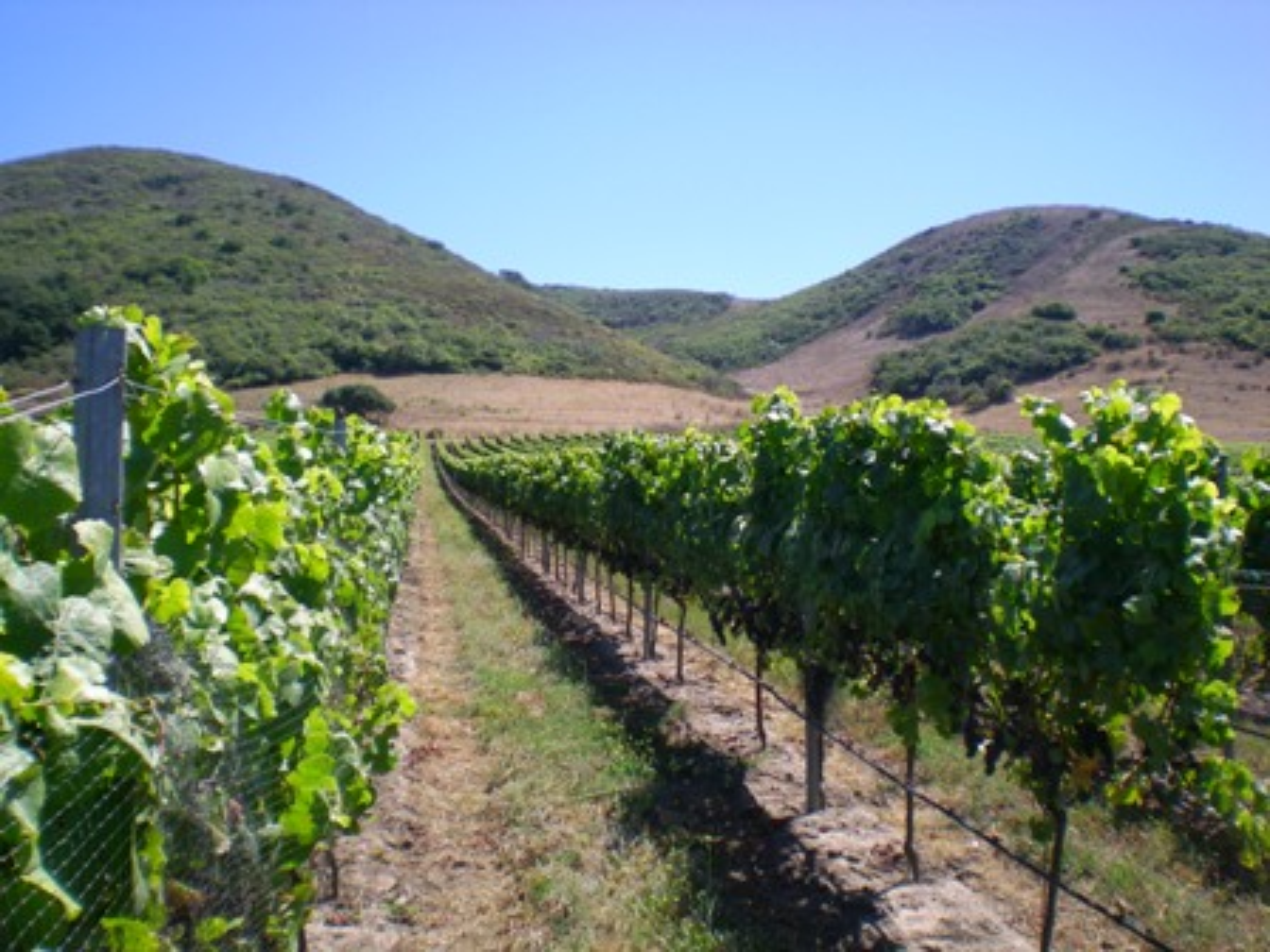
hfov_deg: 49.0
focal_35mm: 38
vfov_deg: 37.7
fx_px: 1394
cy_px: 476
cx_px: 635
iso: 50
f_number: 4.6
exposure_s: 1/262
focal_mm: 6.3
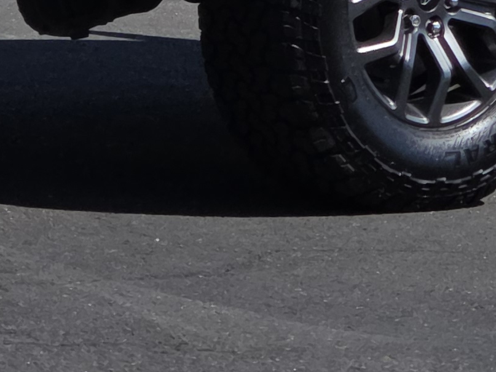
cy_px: -537
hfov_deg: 5.8
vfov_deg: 4.3
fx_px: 4900
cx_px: 465
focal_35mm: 342
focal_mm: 7
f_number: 2.4
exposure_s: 1/1584
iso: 25
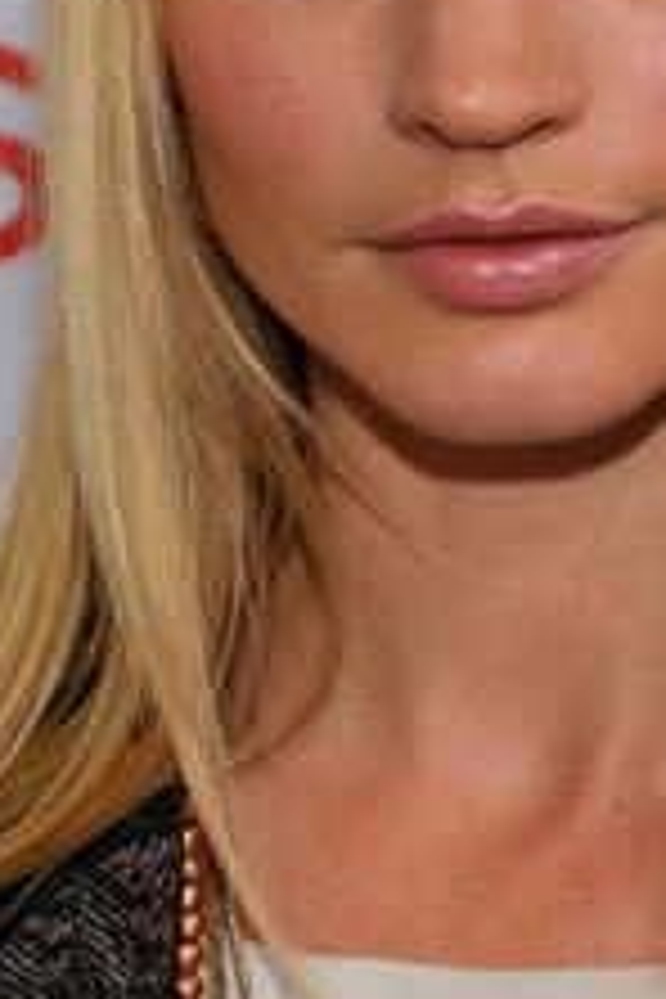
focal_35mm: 324
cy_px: 346
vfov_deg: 6.4
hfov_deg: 4.2
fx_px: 8990
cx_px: 484
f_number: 6.3
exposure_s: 1/250
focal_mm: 120
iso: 1000
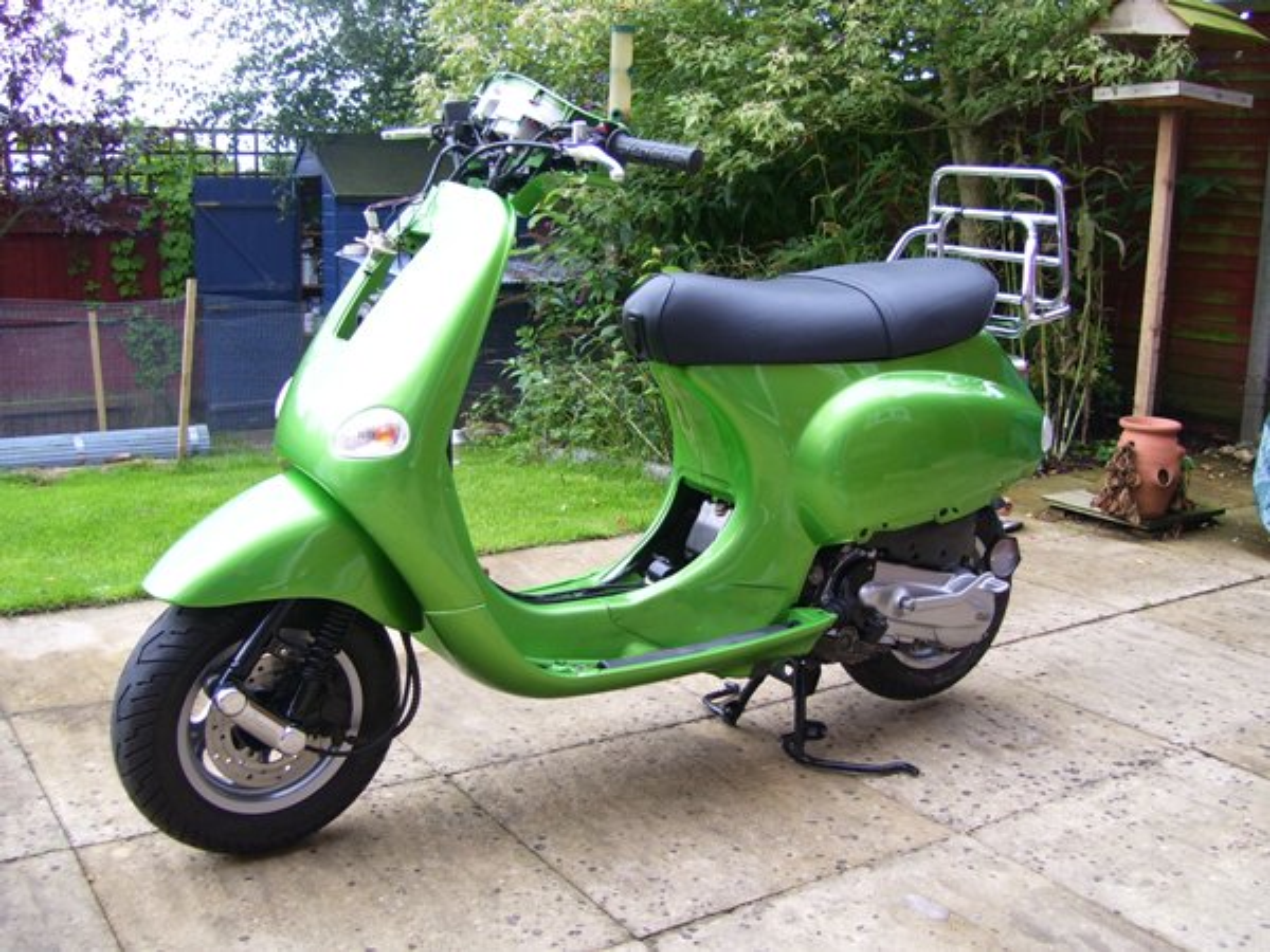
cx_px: 635
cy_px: 476
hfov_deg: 50.1
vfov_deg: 38.7
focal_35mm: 37
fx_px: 1357
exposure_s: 1/250
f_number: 2.7
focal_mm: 6
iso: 80
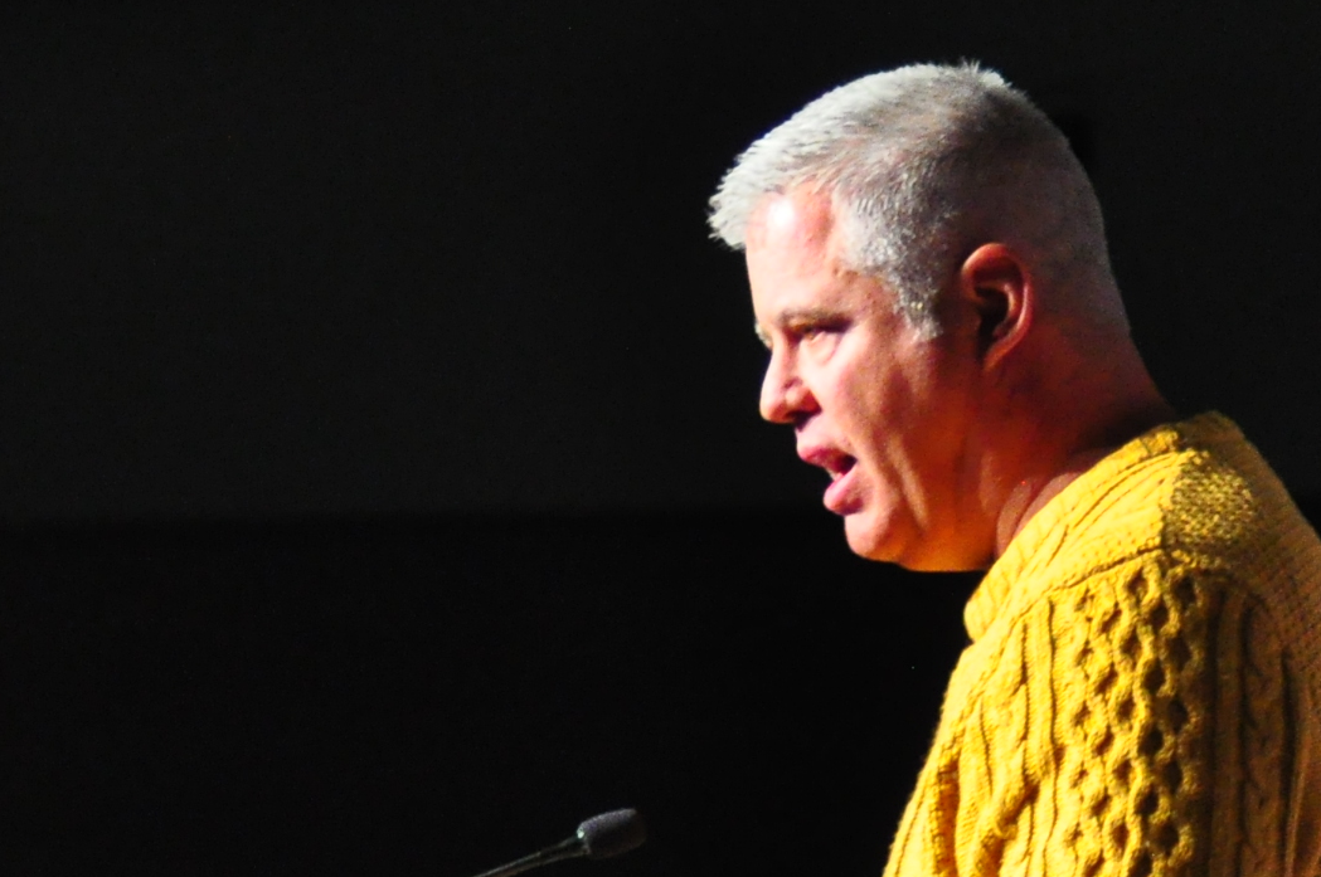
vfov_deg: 4.2
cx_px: -387
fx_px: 11803
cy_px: 1260
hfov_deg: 6.4
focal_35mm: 322
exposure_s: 1/80
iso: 1600
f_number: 4.5
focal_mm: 70
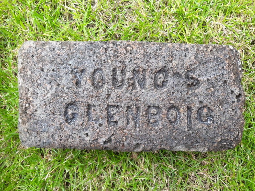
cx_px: 128
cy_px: 96
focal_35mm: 27
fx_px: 199
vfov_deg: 51.4
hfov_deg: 65.3
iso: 40
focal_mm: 3.71
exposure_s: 1/148
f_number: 1.7
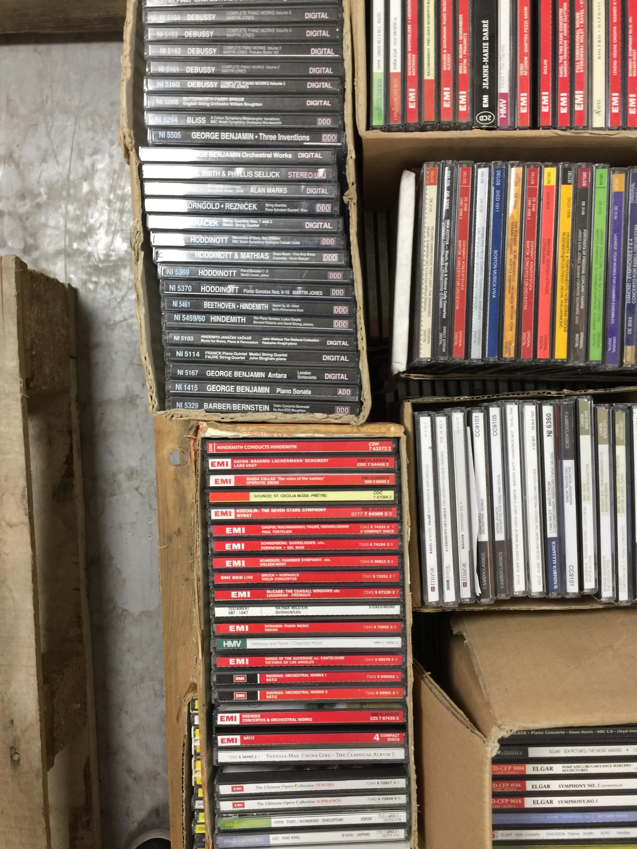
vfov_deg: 61.7
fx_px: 712
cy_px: 424
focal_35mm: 29
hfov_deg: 48.2
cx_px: 318
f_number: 2.2
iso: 64
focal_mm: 4.15
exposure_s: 1/17
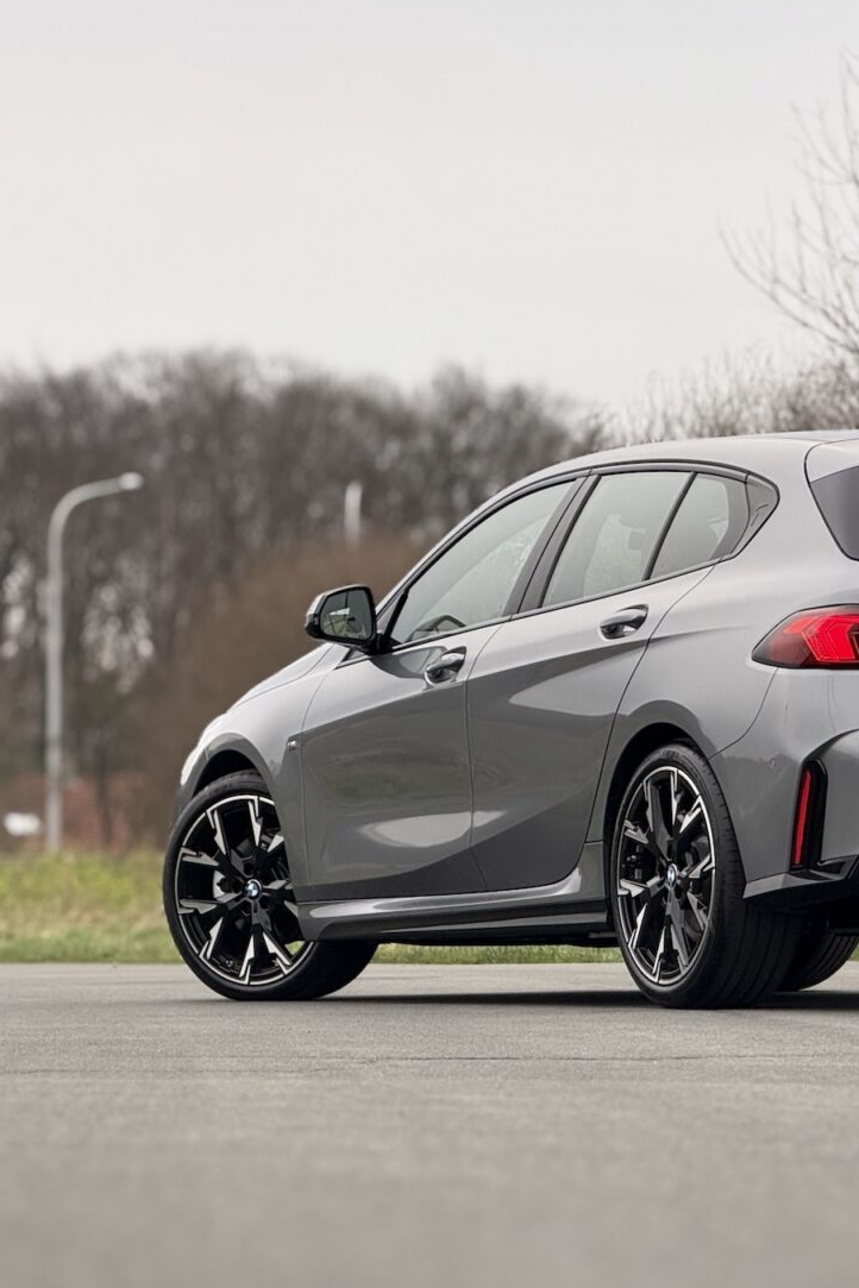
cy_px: 652
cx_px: 745
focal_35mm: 177
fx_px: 6335
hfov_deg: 7.7
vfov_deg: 11.6
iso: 64
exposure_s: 1/99
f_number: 2.8
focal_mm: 15.66
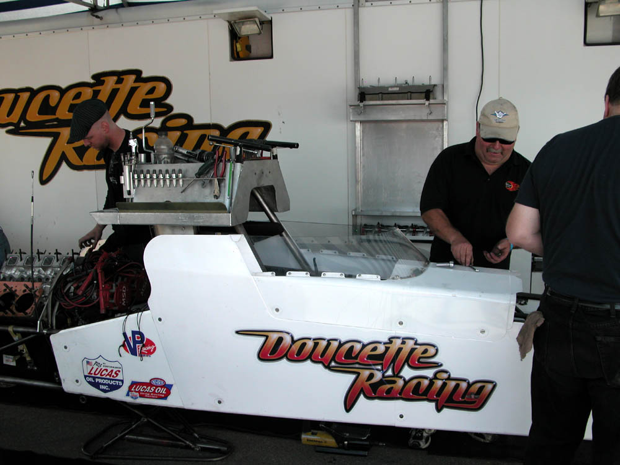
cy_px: 232
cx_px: 310
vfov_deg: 40.7
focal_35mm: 35
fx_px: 627
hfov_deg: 52.6
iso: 100
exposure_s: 1/250
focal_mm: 8.9
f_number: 3.5
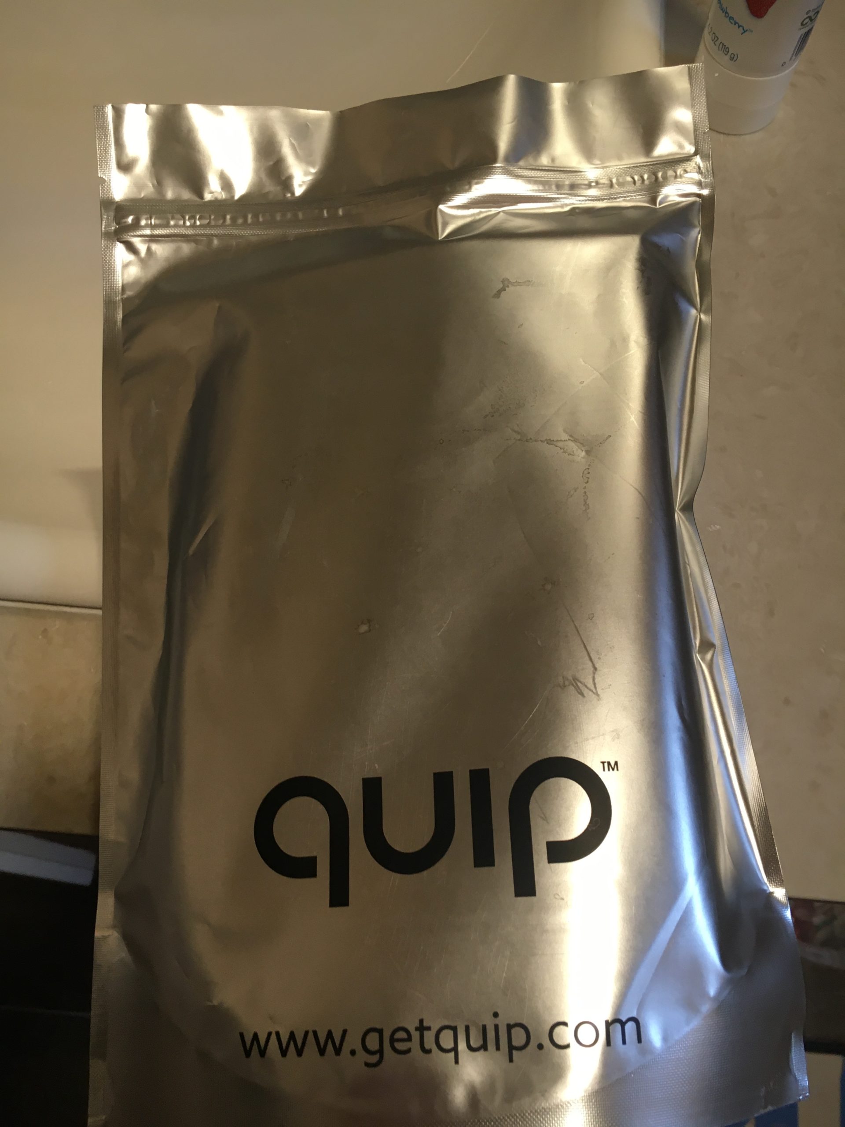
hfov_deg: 48.2
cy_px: 564
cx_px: 422
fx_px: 944
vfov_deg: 61.7
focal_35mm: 29
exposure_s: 1/30
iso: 64
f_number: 2.2
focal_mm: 4.15
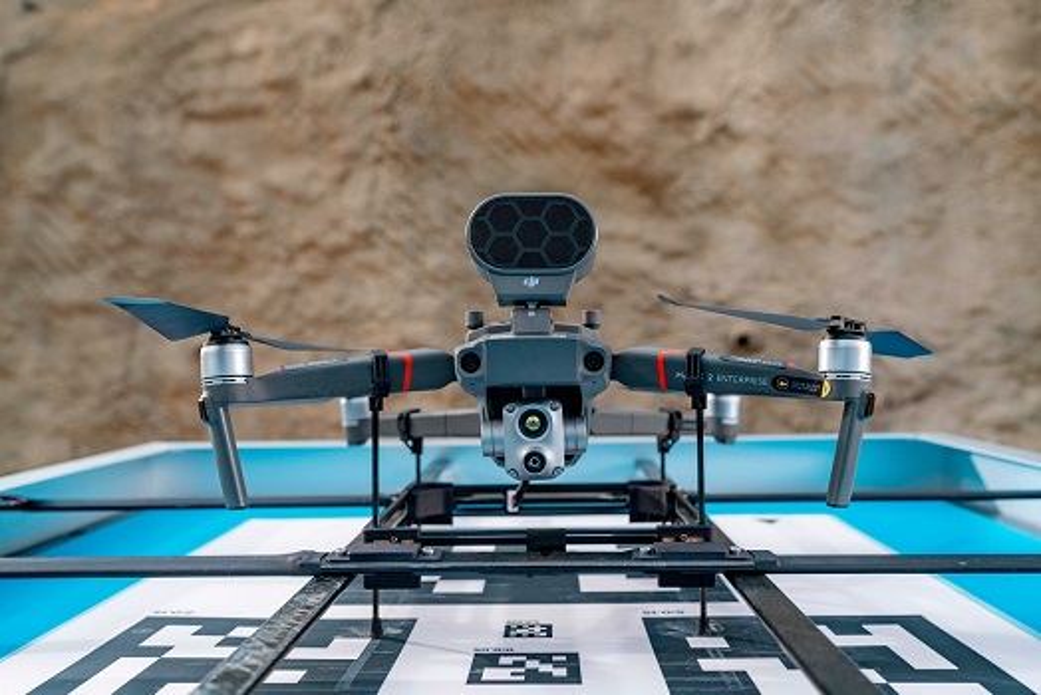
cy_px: 348
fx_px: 1013
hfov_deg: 54.4
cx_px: 520
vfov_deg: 37.9
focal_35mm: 35
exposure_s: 1/100
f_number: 5.6
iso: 400
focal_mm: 35
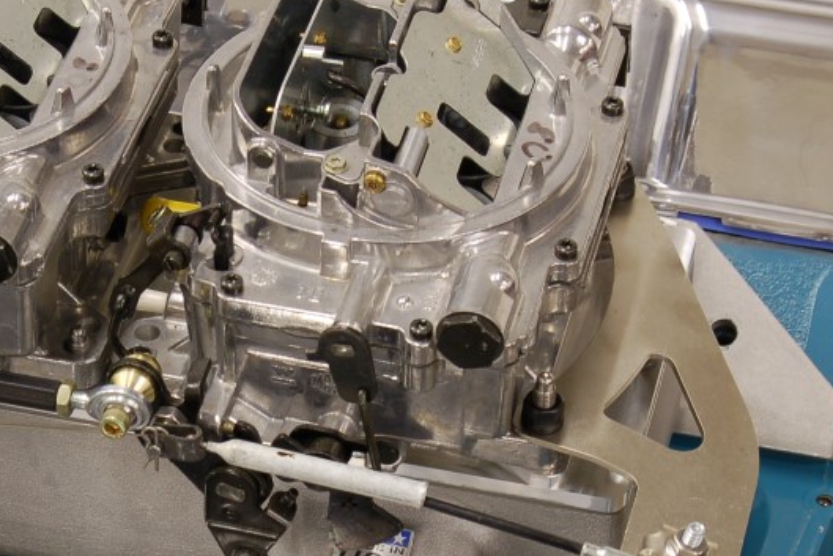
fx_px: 3333
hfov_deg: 14.2
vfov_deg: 9.5
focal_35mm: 144
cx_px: 198
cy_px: 345
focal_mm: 44
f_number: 10
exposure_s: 1/2.5
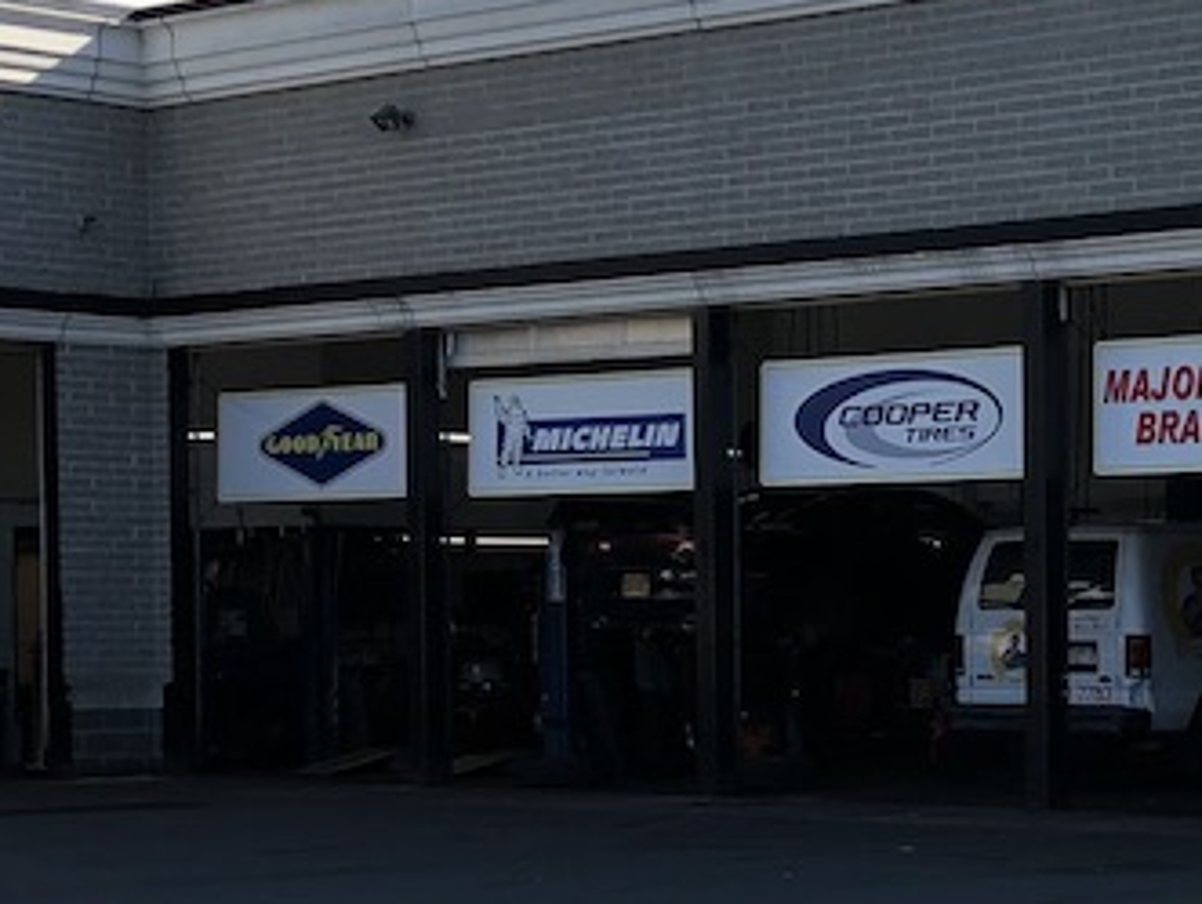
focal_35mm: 105
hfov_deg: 18.2
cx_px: 1238
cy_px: 777
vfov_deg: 14.0
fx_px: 3650
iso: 20
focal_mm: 3.99
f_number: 1.8
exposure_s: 1/867
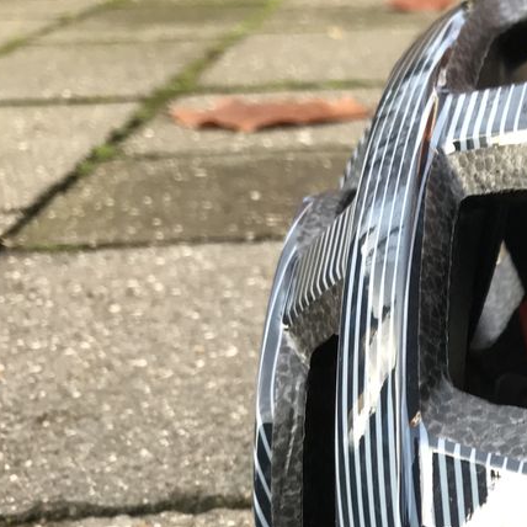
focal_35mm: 74
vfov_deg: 22.6
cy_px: 512
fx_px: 1275
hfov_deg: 21.1
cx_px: 697
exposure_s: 1/100
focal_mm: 3.99
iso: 25
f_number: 1.8
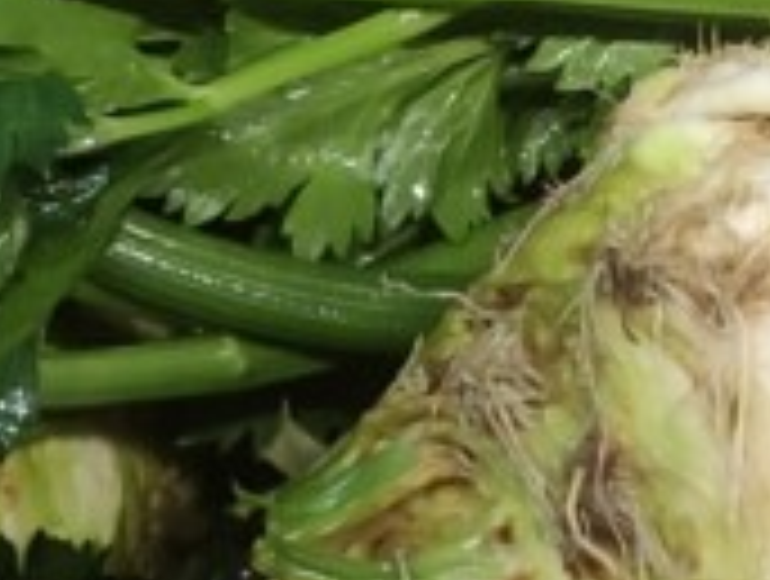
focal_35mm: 182
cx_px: 383
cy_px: 877
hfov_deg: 10.8
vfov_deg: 8.0
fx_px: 4057
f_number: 1.75
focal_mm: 4.77
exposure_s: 1/25
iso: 1628
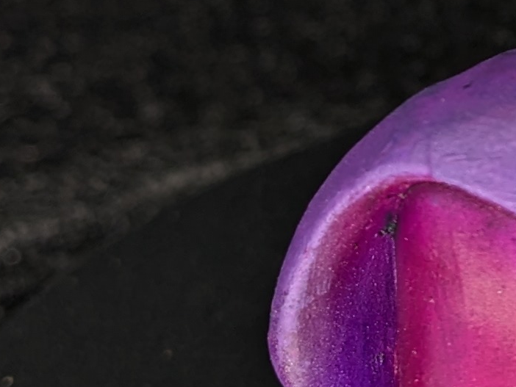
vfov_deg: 9.5
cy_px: 2
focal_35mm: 155
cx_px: 531
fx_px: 2311
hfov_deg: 12.6
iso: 56
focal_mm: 4.38
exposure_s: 1/468
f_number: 1.73
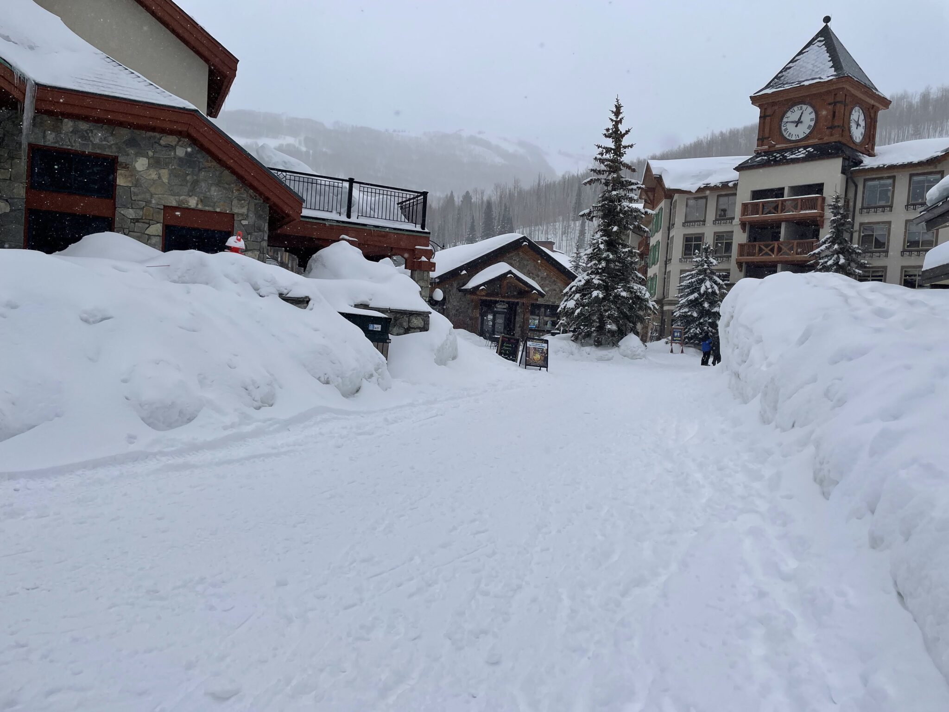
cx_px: 474
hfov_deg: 67.3
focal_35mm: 26
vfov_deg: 53.1
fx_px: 713
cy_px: 356
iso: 32
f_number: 1.6
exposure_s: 1/4000
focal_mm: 4.2
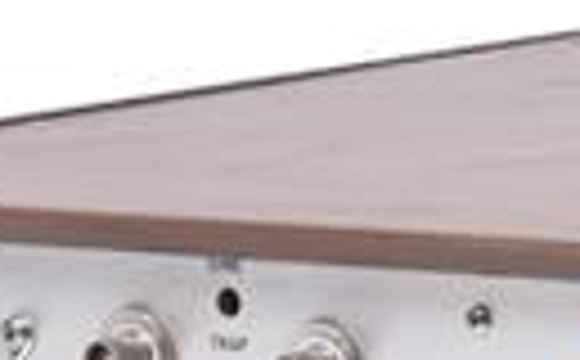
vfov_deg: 5.7
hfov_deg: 9.0
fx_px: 3596
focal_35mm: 228
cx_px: 886
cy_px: 459
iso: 200
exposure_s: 1/200
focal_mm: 32
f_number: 14
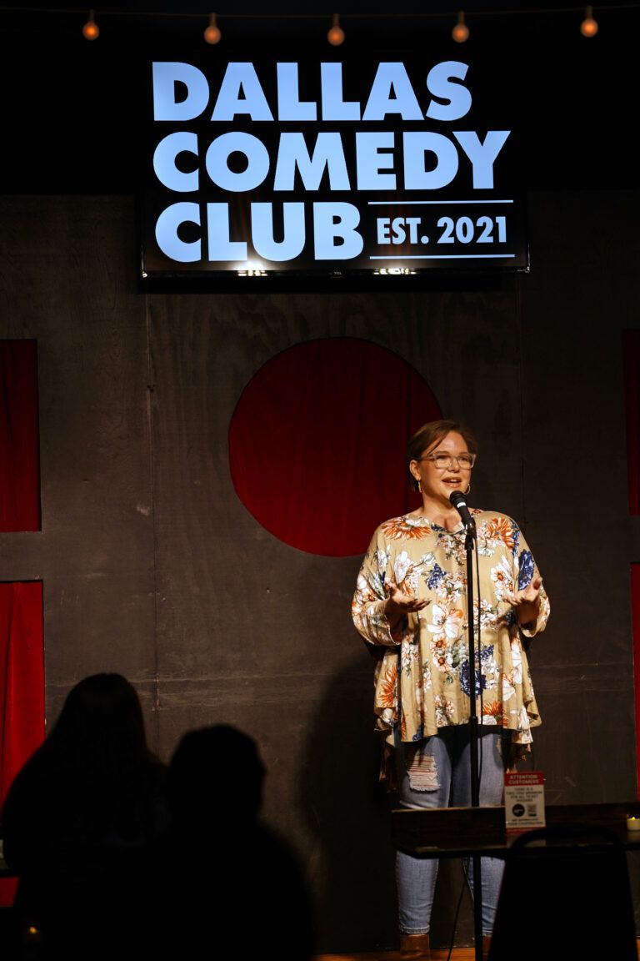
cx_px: 320
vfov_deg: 20.2
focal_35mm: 101
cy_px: 480
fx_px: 2693
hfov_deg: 13.6
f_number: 2.8
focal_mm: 101
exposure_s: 1/160
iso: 200
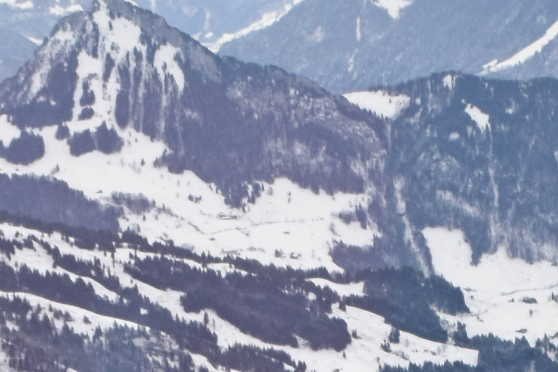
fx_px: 3534
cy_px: 732
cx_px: 379
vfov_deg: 5.9
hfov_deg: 9.0
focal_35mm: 228
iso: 400
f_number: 10
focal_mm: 38
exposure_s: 1/250
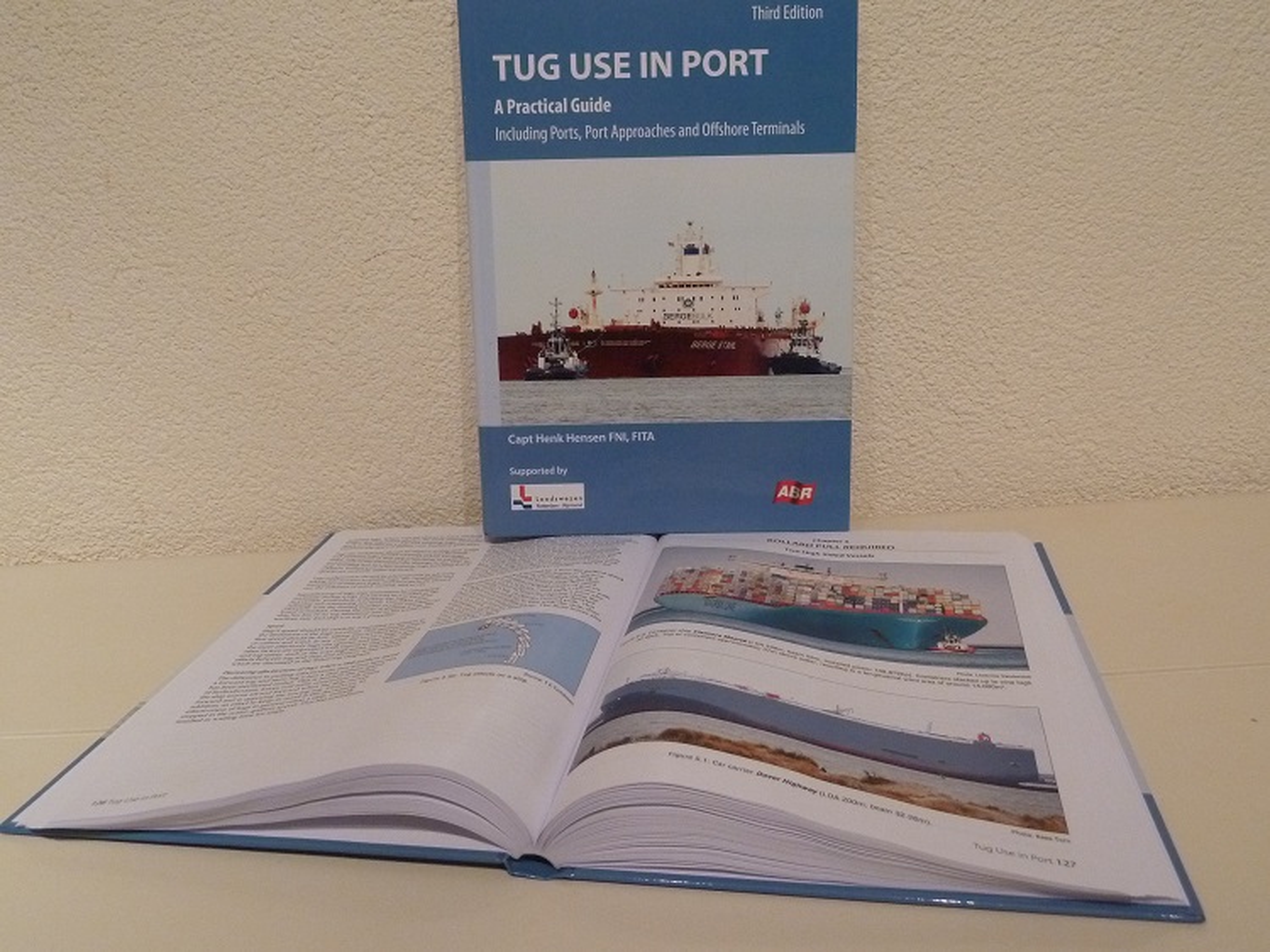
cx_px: 635
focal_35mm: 29
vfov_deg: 48.2
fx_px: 1064
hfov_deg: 61.7
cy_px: 476
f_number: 3.4
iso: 400
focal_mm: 4.7
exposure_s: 1/15
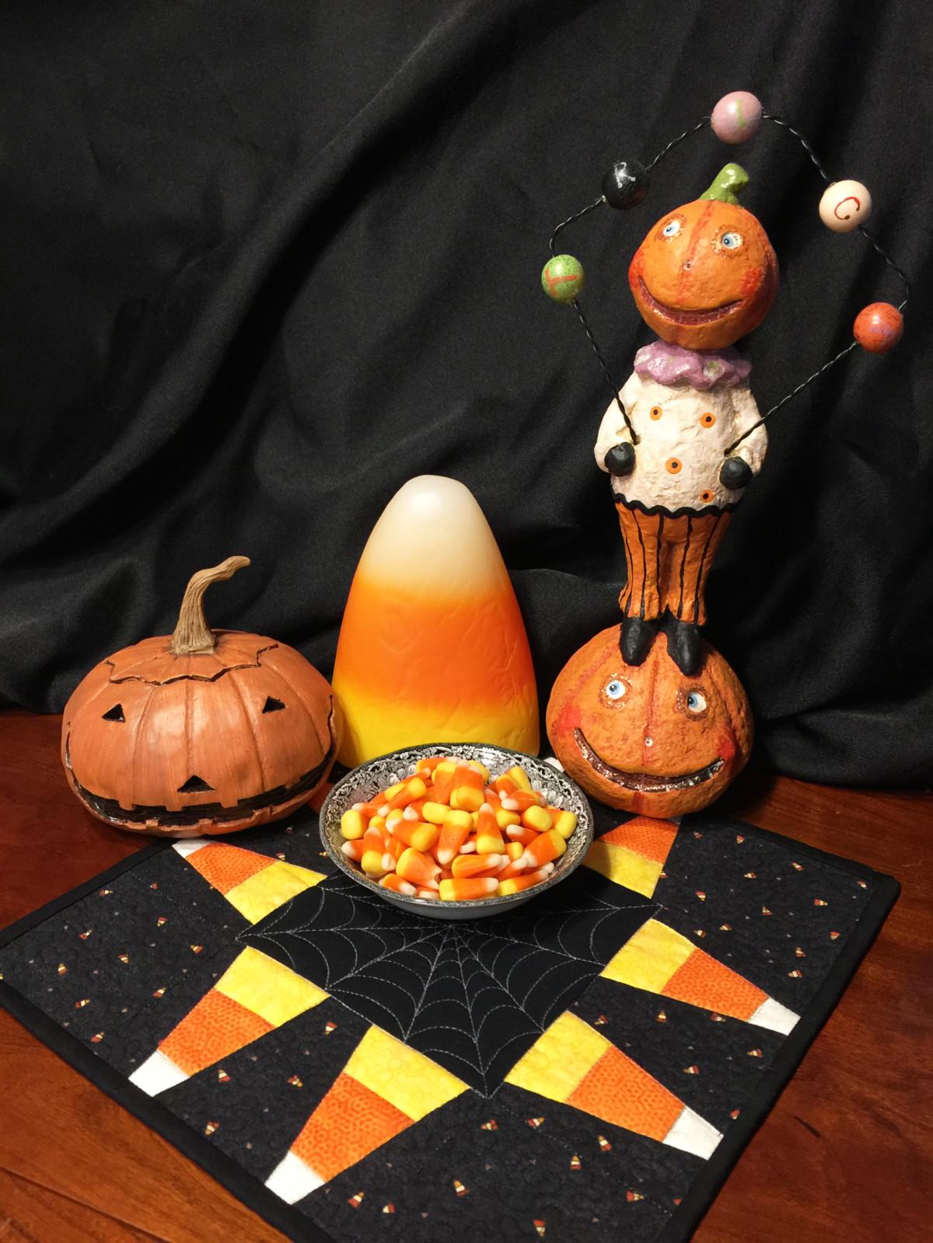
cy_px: 622
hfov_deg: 48.2
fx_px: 1042
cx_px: 466
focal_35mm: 29
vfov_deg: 61.7
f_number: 2.2
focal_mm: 4.15
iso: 100
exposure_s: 1/17
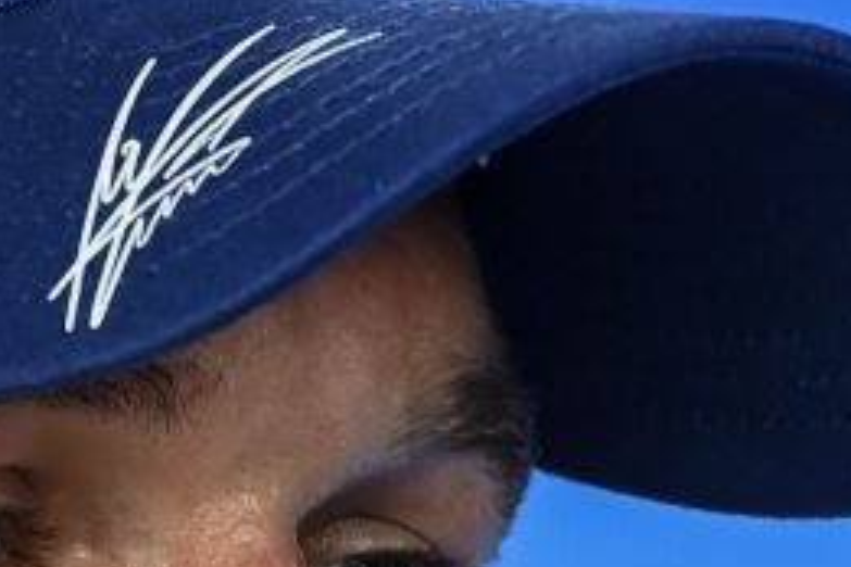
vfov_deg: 1.1
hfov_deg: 1.7
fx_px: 29357
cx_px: -248
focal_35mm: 1242
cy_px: 1046
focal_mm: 200
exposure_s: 1/400
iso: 800
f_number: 6.3
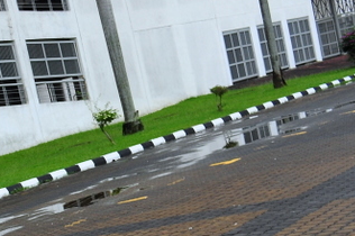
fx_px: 1054
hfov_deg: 17.4
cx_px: -163
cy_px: 329
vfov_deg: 12.3
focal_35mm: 107
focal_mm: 22
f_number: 5.6
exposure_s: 1/320
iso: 250
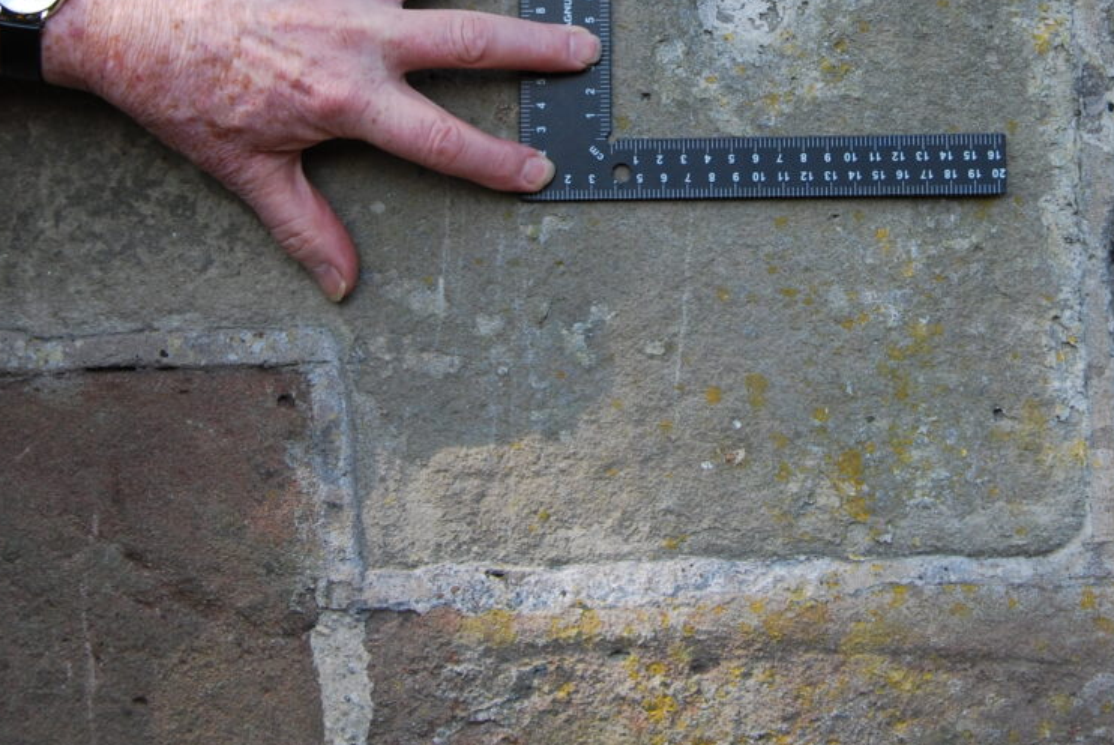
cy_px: 24
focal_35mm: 87
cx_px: 769
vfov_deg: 15.5
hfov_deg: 23.2
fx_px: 2694
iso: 140
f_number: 5.6
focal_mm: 28
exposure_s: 1/125
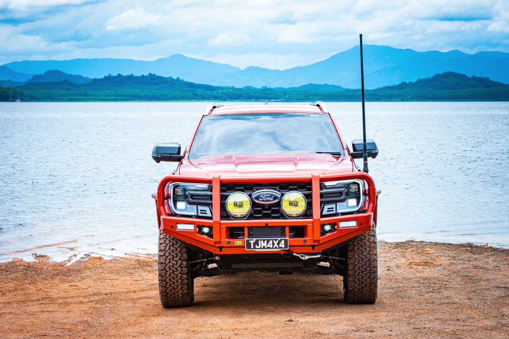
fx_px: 1584
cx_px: 254
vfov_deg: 12.2
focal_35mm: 112
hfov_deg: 18.3
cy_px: 170
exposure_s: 1/800
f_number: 11
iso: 640
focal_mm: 112
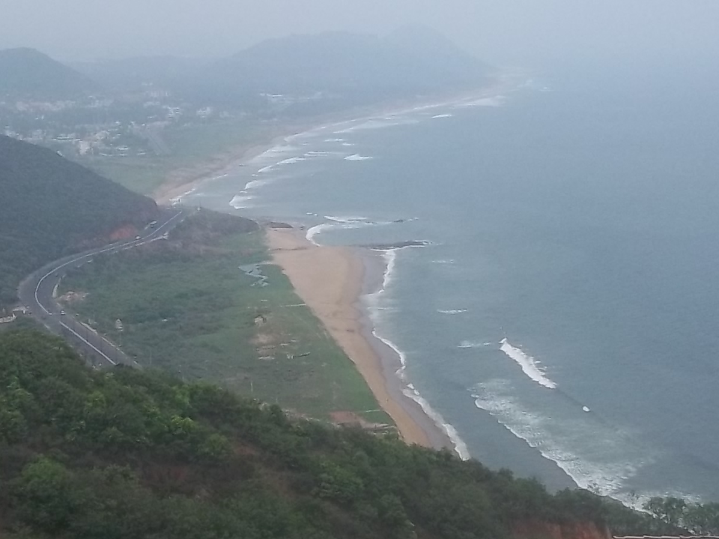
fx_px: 1600
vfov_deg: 19.1
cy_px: 206
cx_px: 431
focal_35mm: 77
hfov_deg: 25.3
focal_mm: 5.7
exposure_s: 1/500
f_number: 5.5
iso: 80
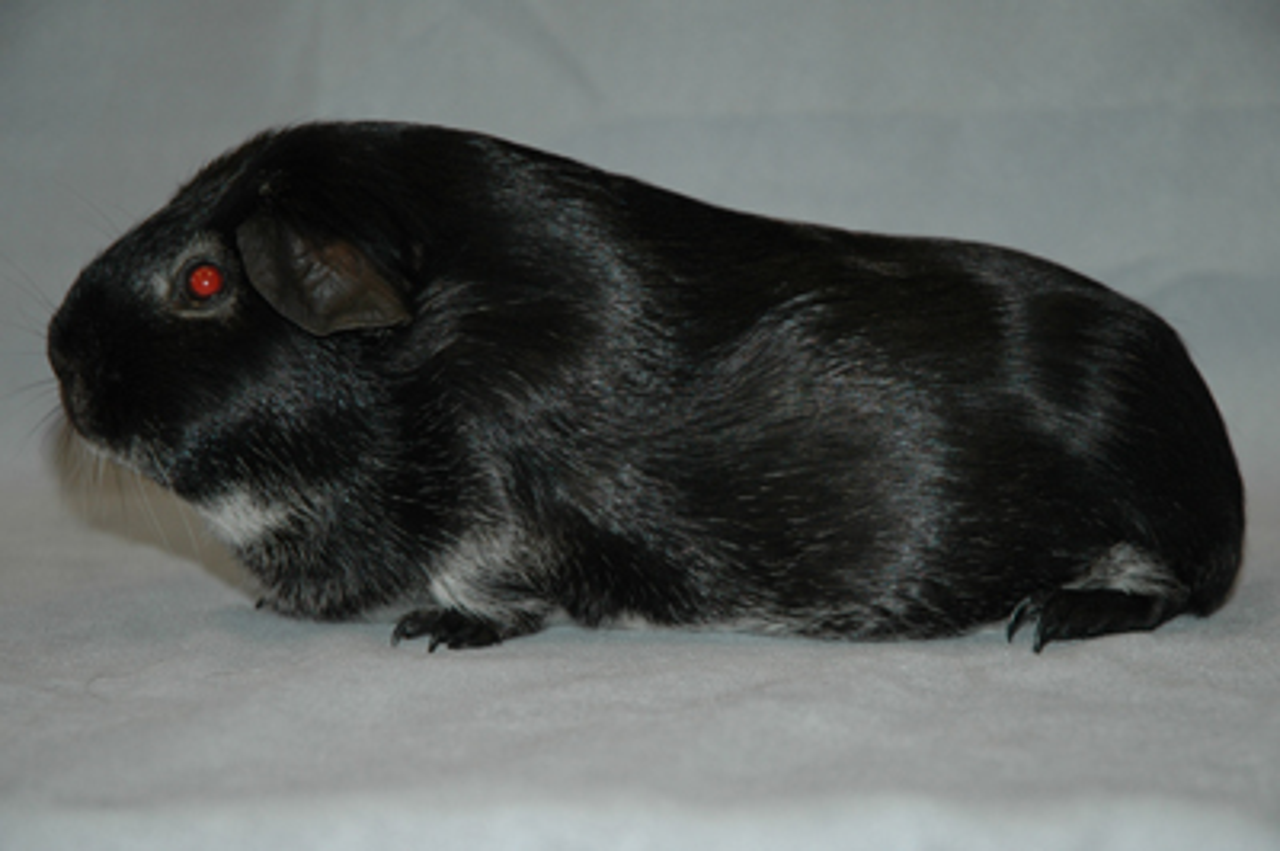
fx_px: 3730
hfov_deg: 19.5
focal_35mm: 105
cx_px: 640
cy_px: 426
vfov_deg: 13.0
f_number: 4.5
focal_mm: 70
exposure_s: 1/60
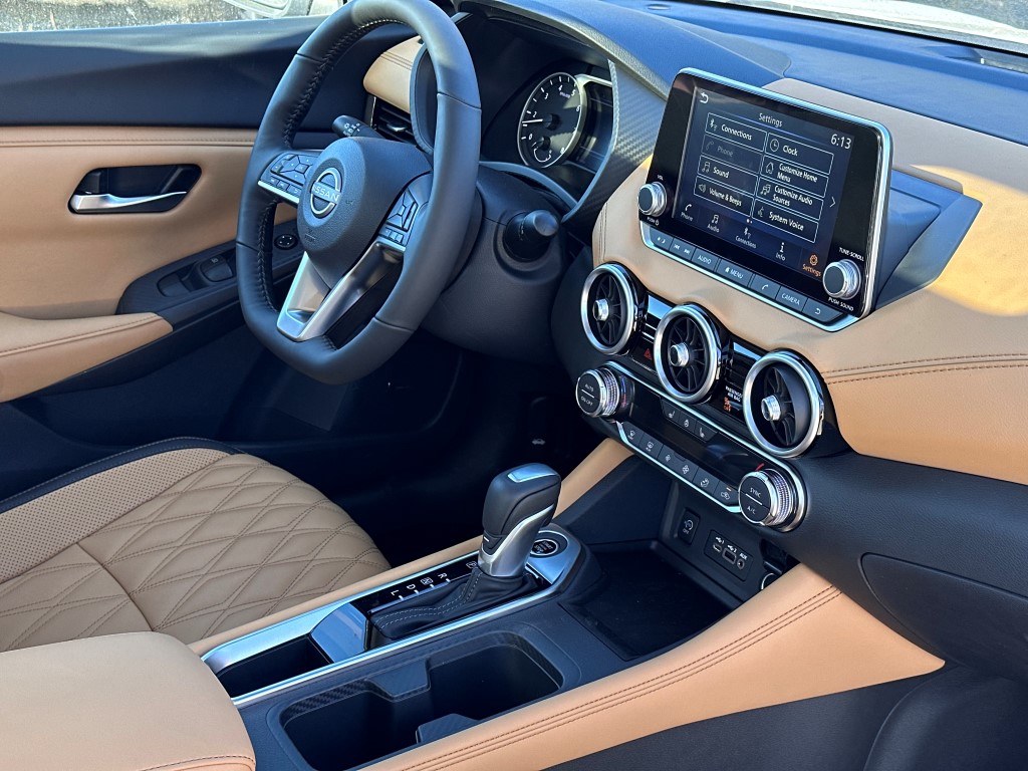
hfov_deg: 39.7
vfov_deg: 30.3
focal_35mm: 48
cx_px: 514
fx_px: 1425
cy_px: 386
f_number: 1.78
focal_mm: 6.86
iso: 80
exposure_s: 1/160
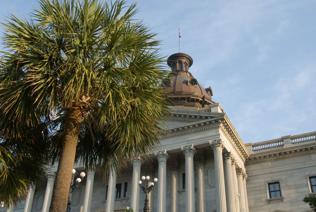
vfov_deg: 37.0
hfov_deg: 53.1
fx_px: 316
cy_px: 106
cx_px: 158
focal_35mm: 36
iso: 100
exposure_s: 1/200
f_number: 7.1
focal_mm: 24
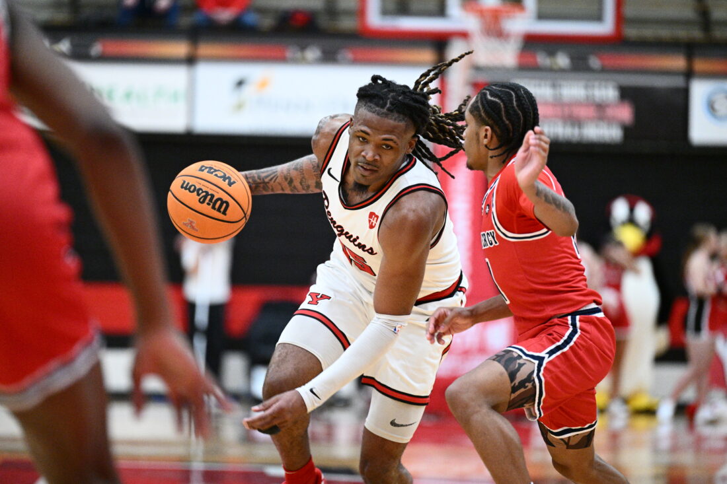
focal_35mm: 200
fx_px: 4038
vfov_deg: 6.9
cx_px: 364
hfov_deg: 10.3
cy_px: 242
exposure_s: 1/1000
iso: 10000
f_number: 2.8
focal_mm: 200
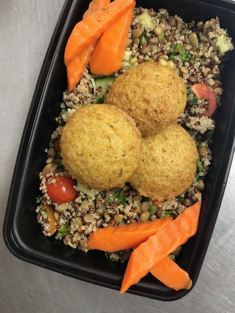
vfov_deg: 55.1
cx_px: 131
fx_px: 299
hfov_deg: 42.9
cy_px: 133
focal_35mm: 33
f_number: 1.8
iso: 50
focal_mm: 3.99
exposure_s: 1/15
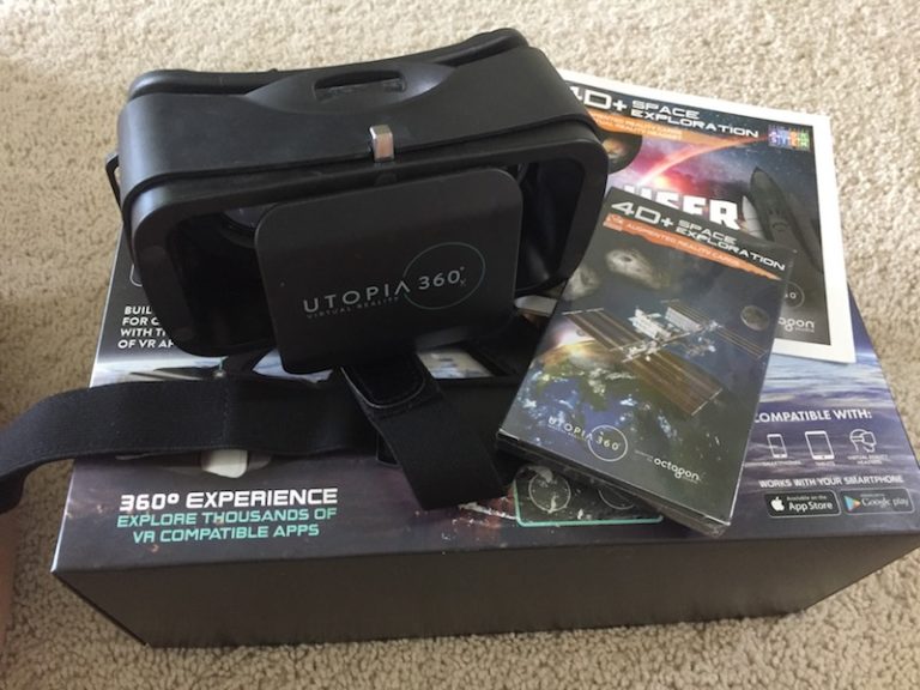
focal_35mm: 29
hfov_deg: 61.7
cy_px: 345
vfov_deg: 48.2
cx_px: 460
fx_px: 771
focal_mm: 4.15
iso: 250
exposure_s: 1/30
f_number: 2.2
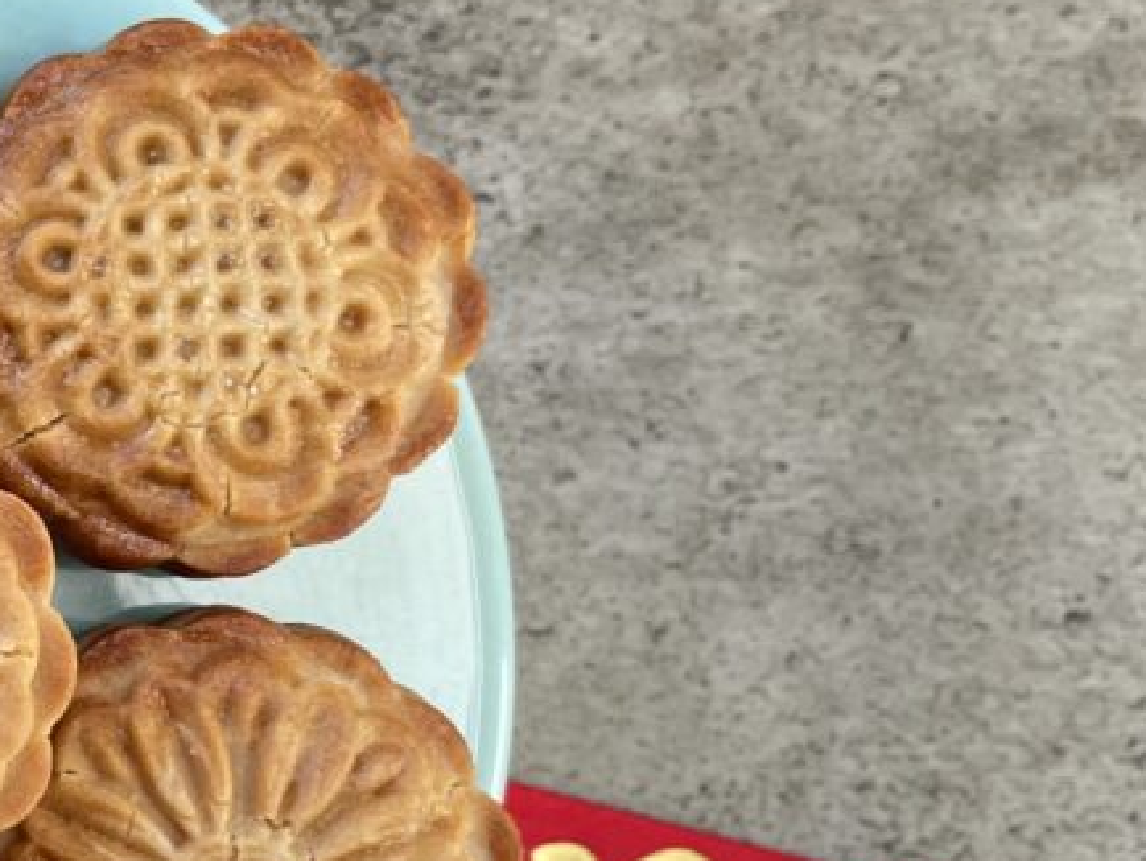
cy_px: 515
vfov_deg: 16.1
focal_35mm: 92
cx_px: -613
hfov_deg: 18.6
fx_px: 3047
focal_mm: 5.1
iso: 40
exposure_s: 1/121
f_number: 1.6
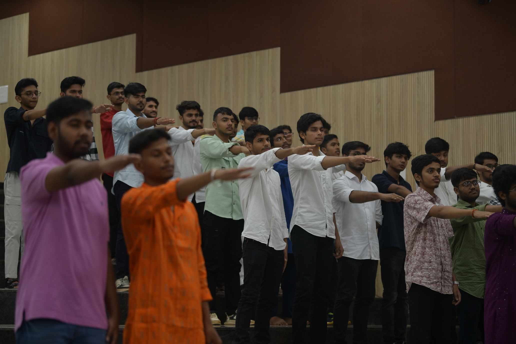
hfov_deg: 22.1
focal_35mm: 92
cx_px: 258
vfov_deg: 14.9
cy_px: 172
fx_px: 1319
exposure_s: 1/250
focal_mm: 92
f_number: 2.8
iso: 500
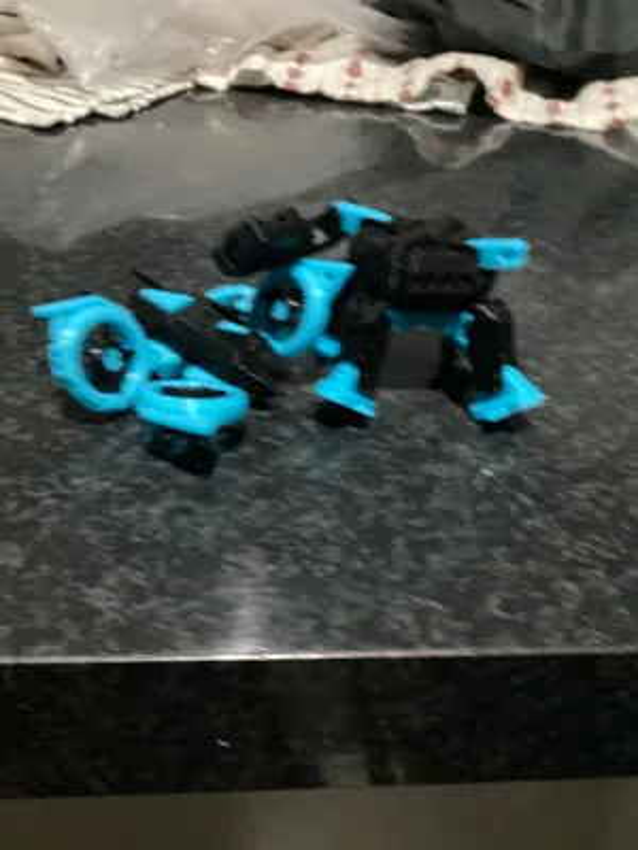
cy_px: 425
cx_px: 319
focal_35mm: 31
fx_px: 762
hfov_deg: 45.4
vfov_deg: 58.4
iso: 800
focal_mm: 3.3
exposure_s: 1/17
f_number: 2.4
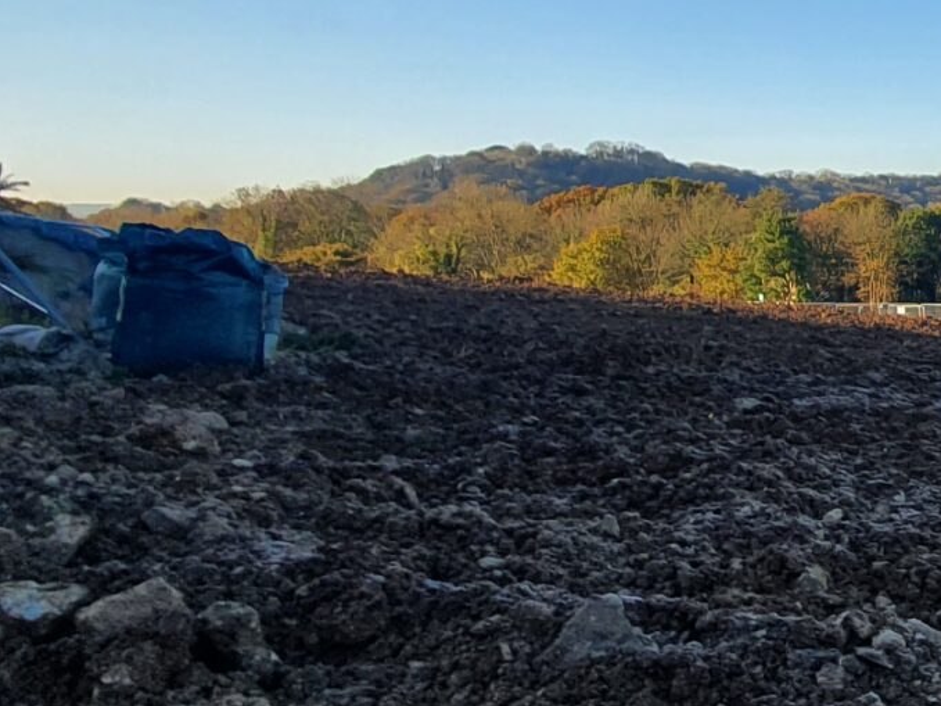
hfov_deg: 29.1
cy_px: 309
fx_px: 1332
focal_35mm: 49
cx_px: 1307
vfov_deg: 29.6
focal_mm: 1.8
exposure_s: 1/478
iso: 50
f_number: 2.2
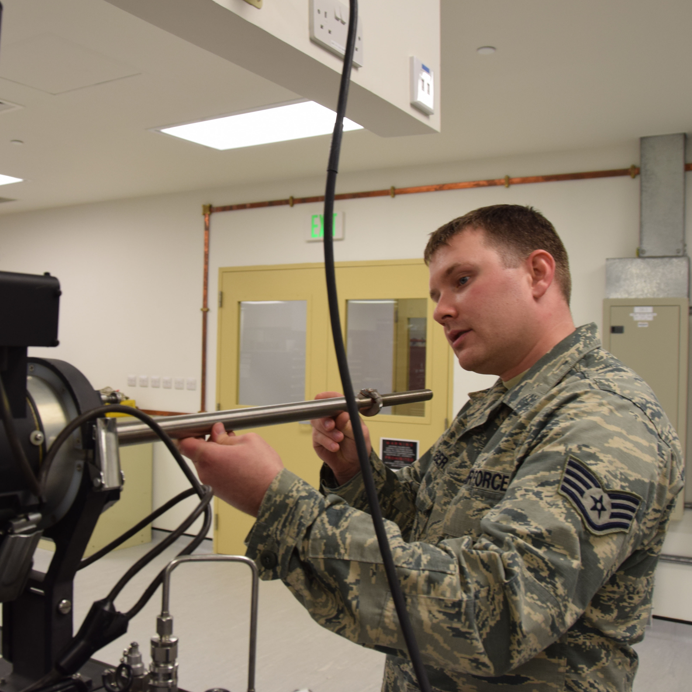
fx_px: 792
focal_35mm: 35
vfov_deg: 47.2
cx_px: 315
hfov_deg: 47.2
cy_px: 342
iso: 400
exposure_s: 1/100
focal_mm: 18
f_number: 5
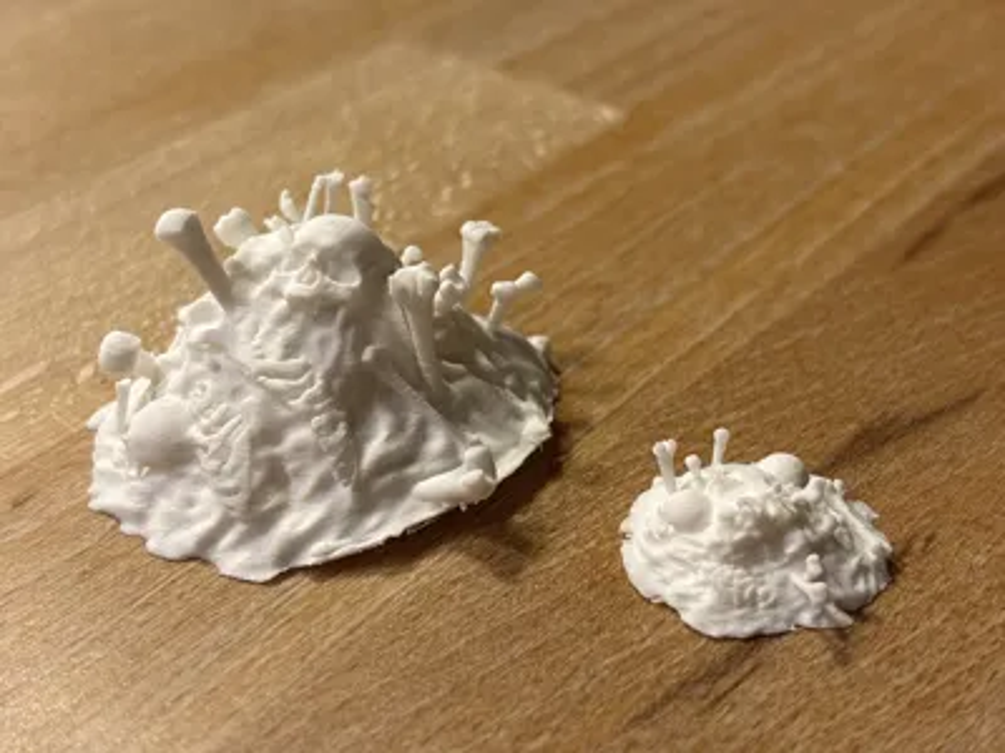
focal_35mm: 52
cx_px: 502
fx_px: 1510
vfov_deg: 28.0
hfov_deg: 36.8
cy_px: 376
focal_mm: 5.96
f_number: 1.6
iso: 80
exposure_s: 1/50
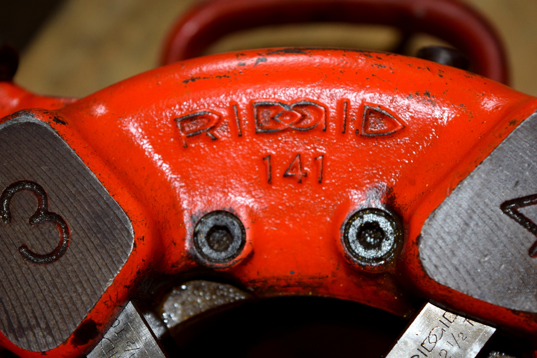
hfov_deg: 26.0
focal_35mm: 78
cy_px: 179
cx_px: 268
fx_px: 1163
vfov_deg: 17.5
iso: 280
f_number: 5.6
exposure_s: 1/60
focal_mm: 52
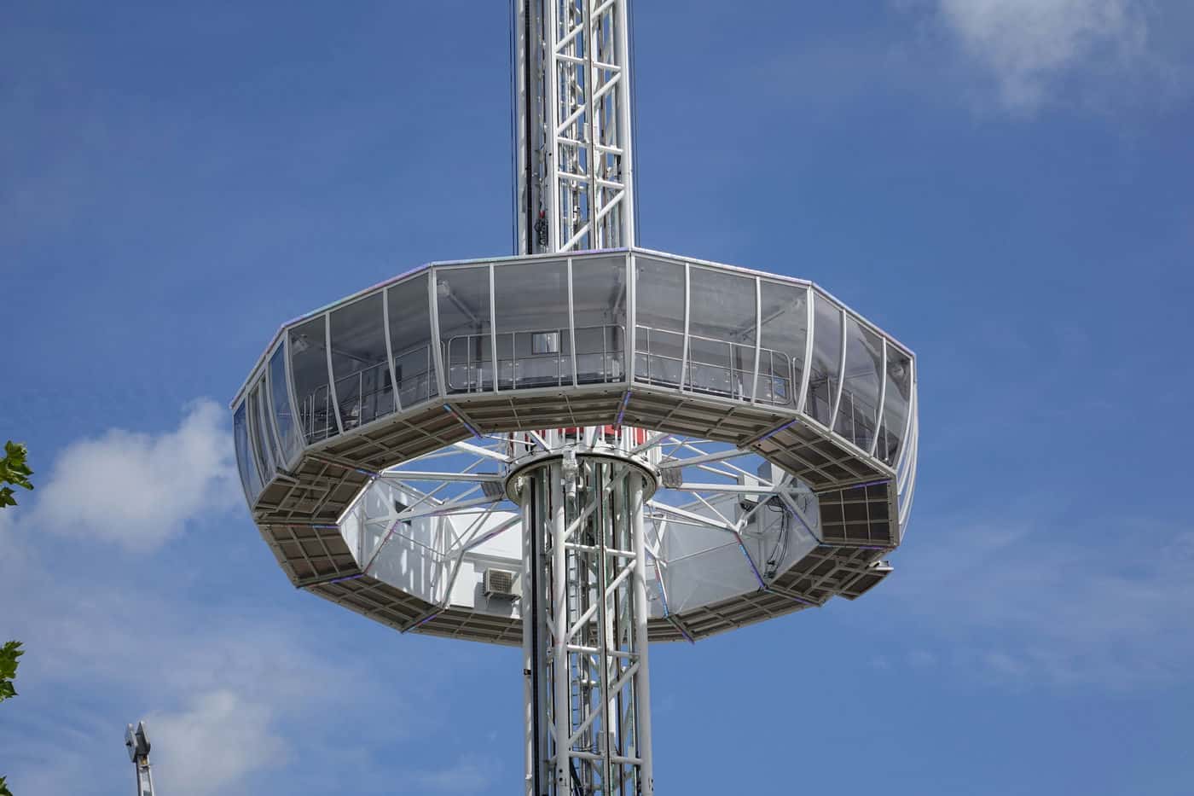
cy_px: 398
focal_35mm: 78
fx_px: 2587
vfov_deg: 17.5
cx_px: 597
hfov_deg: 26.0
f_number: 5.6
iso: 100
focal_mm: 28.47
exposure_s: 1/800
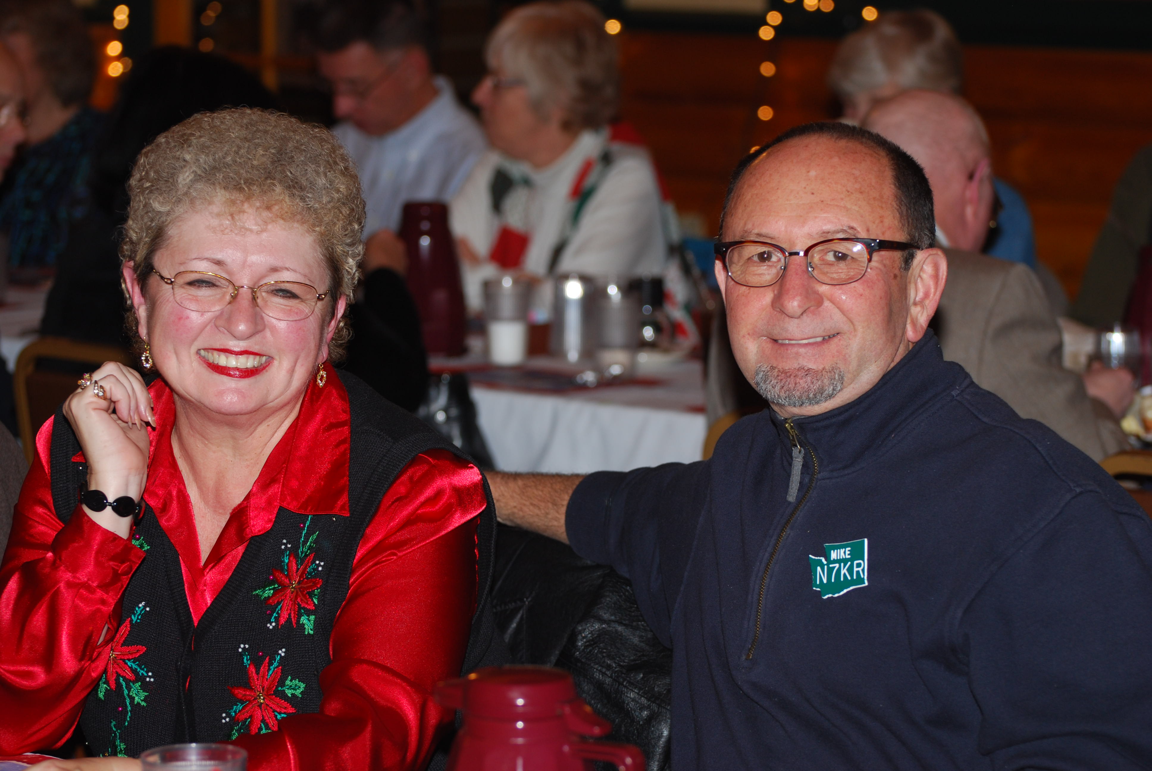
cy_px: 386
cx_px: 576
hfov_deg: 15.9
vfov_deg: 10.7
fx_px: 4133
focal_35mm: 129
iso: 200
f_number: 4.8
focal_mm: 86
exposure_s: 1/60
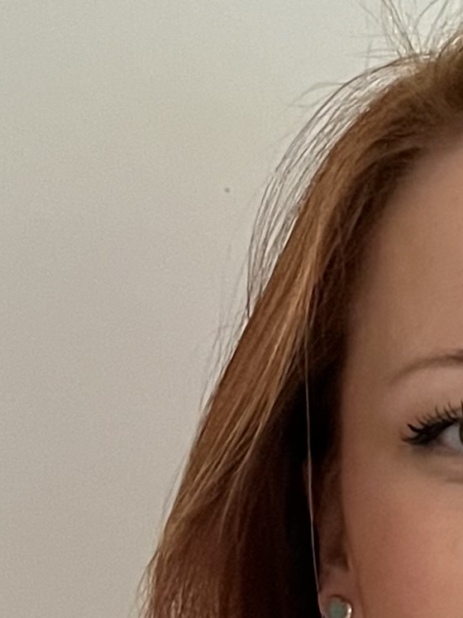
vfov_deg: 24.6
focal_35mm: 74
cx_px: 601
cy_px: 680
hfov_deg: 18.5
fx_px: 1320
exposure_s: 1/33
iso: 640
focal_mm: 5.1
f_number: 1.6
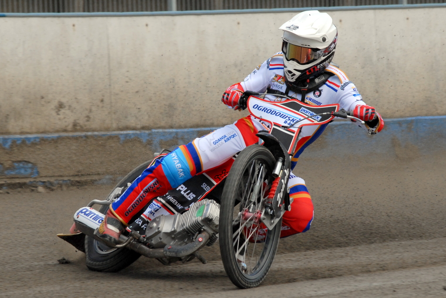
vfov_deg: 6.1
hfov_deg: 9.1
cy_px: 149
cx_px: 223
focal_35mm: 225
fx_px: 2790
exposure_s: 1/1000
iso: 400
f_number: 7.1
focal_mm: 150
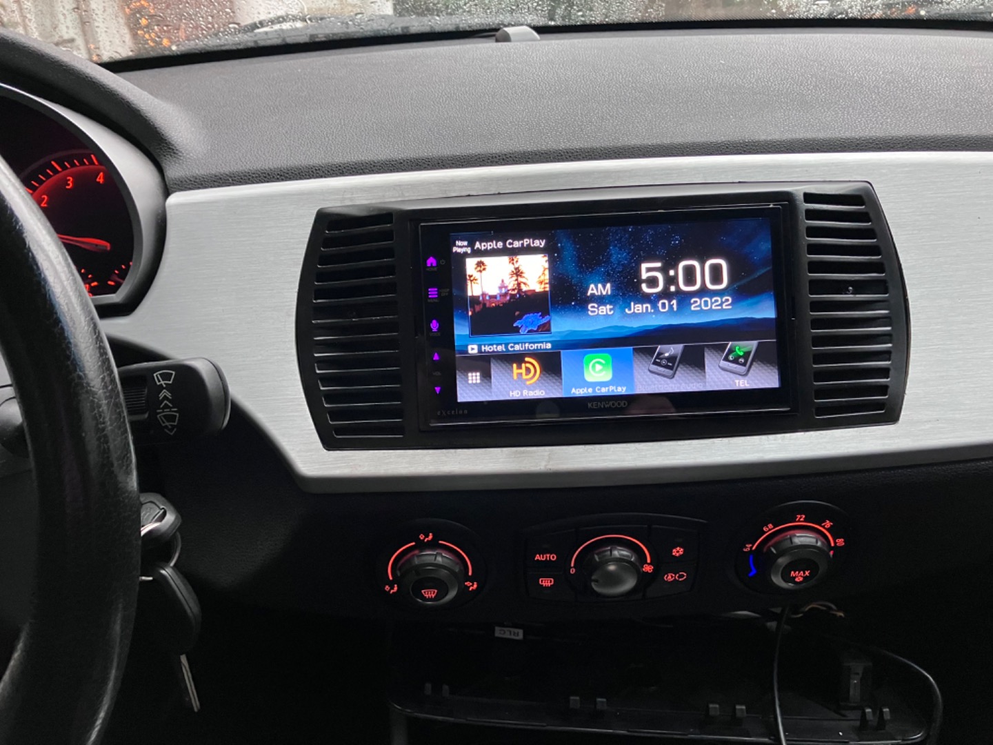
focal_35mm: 28
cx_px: 496
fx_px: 803
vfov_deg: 49.7
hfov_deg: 63.4
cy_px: 372
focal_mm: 3.99
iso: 250
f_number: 1.8
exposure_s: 1/60
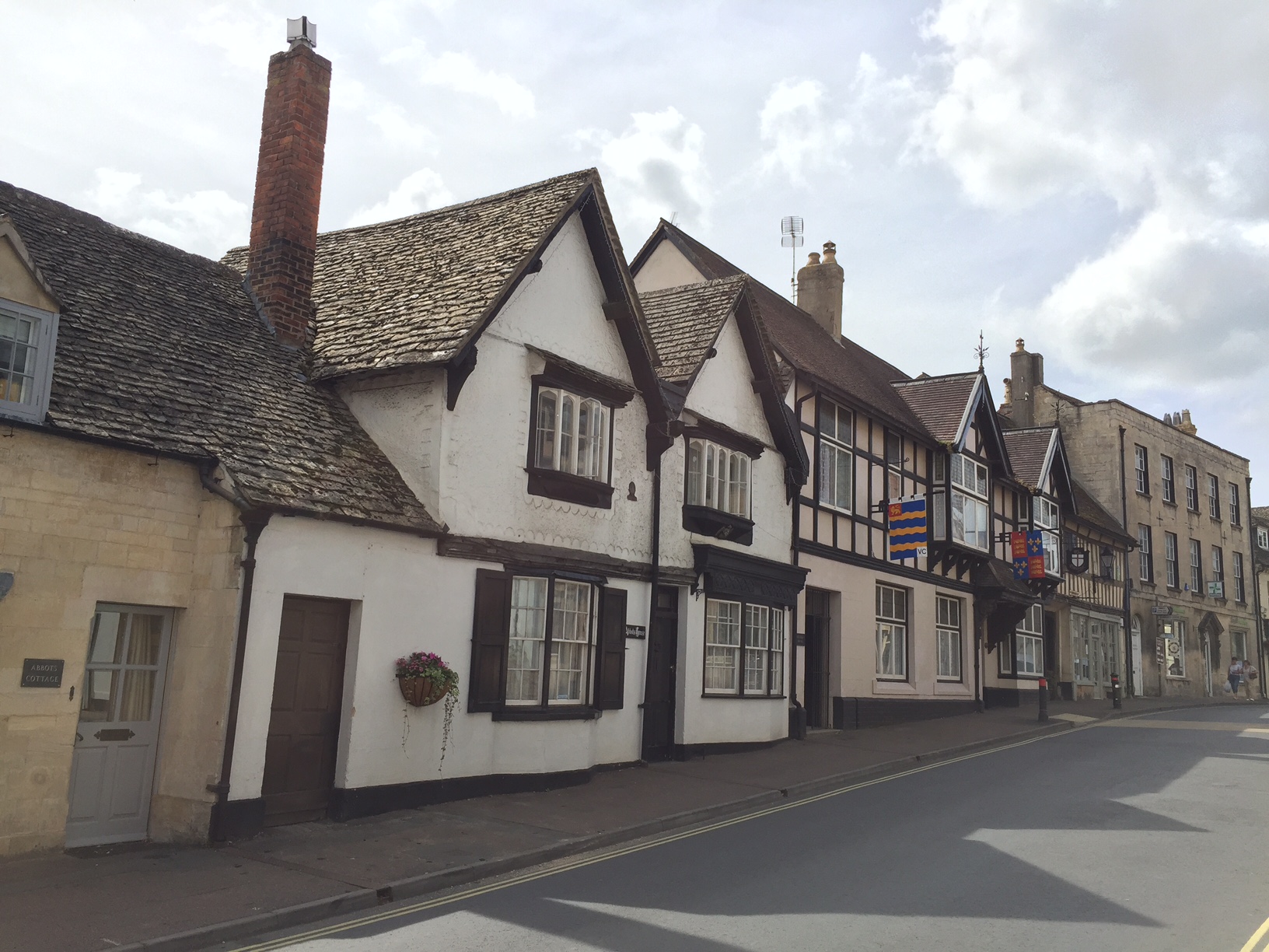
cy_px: 476
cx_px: 634
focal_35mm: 29
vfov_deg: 48.2
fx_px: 1063
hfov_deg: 61.7
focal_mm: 4.15
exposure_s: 1/1799
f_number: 2.2
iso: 32
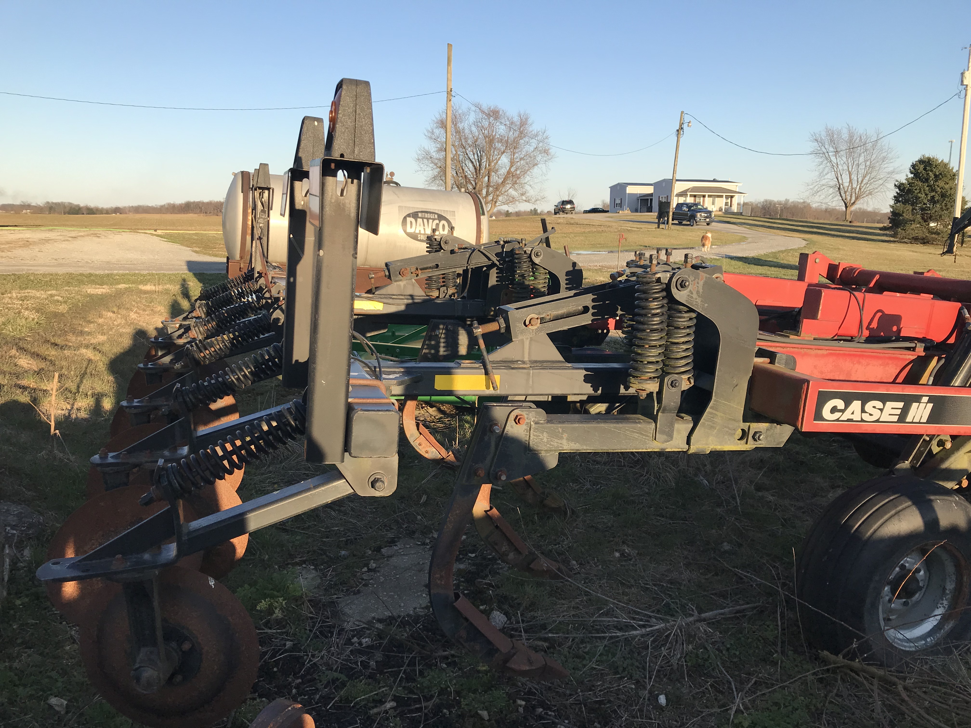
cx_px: 486
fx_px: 785
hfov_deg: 63.4
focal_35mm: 28
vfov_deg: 49.7
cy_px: 364
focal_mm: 3.99
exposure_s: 1/1168
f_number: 1.8
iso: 20
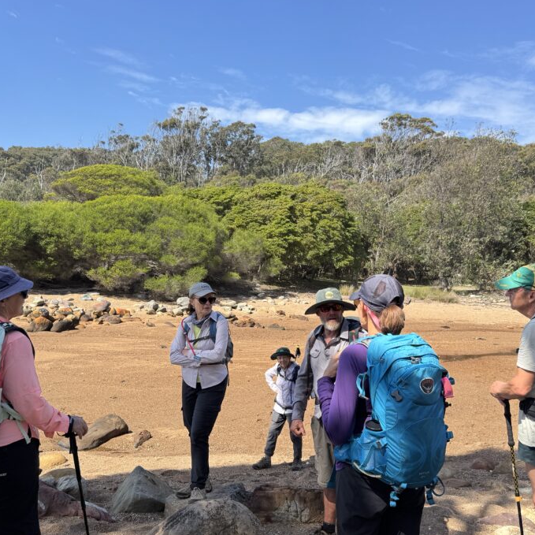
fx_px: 560
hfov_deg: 51.0
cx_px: 298
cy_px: 292
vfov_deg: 51.0
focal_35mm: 32
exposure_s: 1/2833
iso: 80
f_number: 1.78
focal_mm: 6.76
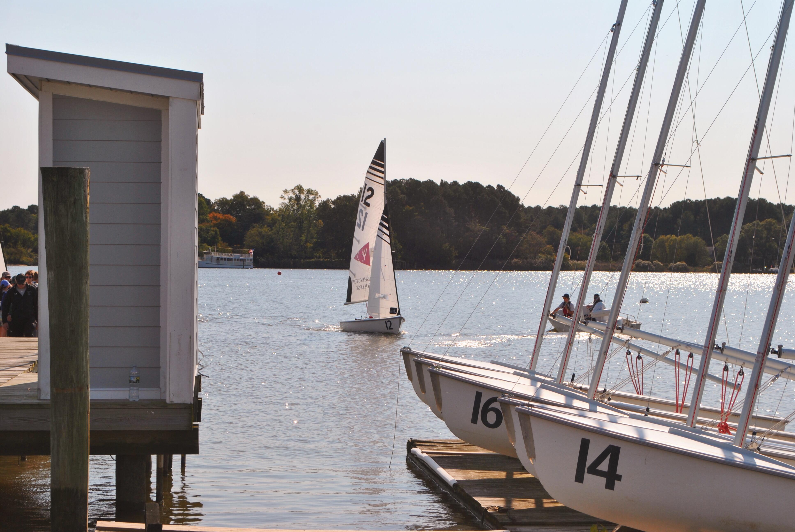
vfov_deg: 16.6
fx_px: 1824
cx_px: 398
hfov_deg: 24.6
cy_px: 266
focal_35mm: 82
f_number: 9
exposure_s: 1/320
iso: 100
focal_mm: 55
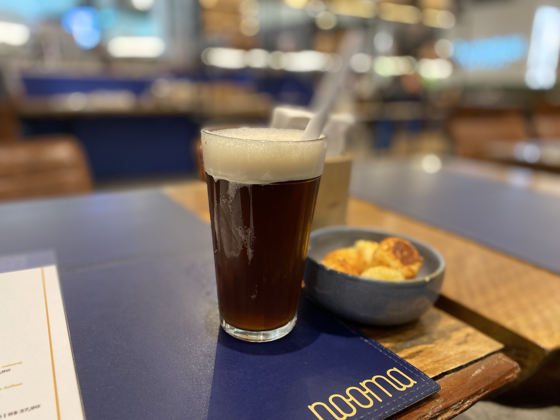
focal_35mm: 26
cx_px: 280
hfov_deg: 67.3
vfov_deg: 53.1
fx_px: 421
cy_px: 210
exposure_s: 1/60
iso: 250
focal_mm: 4.25
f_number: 1.8
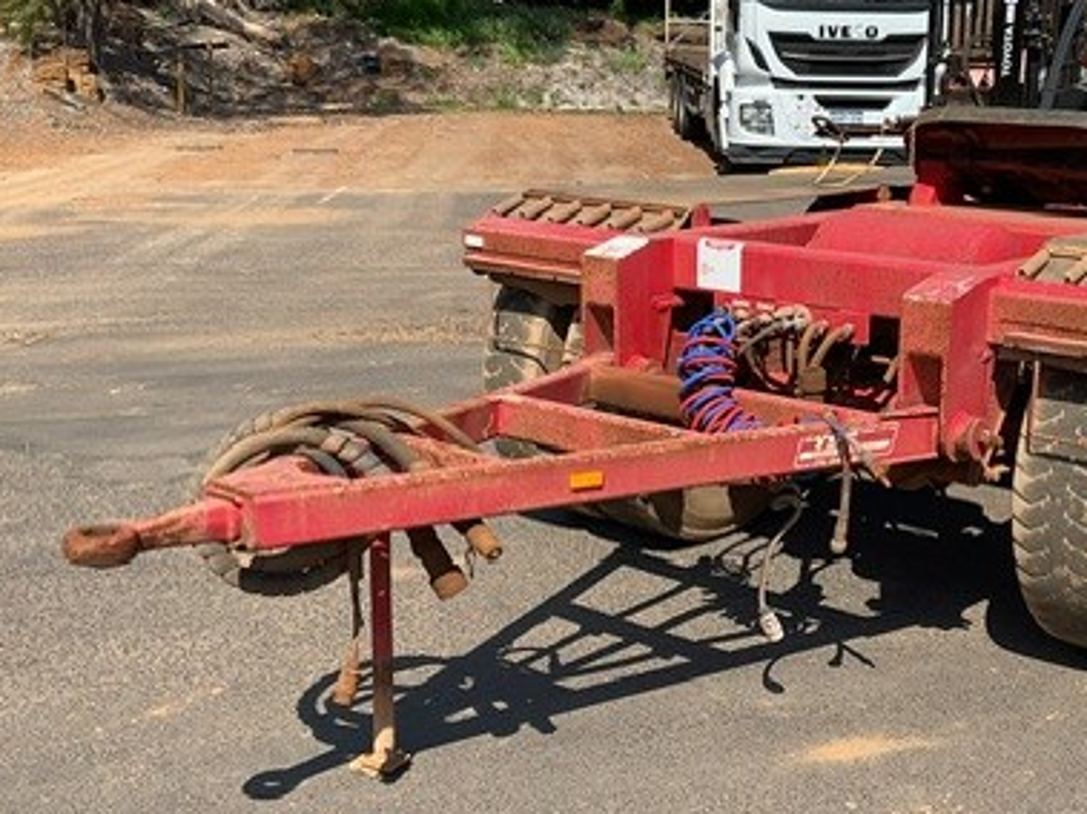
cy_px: 447
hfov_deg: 38.1
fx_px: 1538
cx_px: 792
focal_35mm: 49
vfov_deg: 29.6
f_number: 1.8
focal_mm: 3
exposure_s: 1/1848
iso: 16
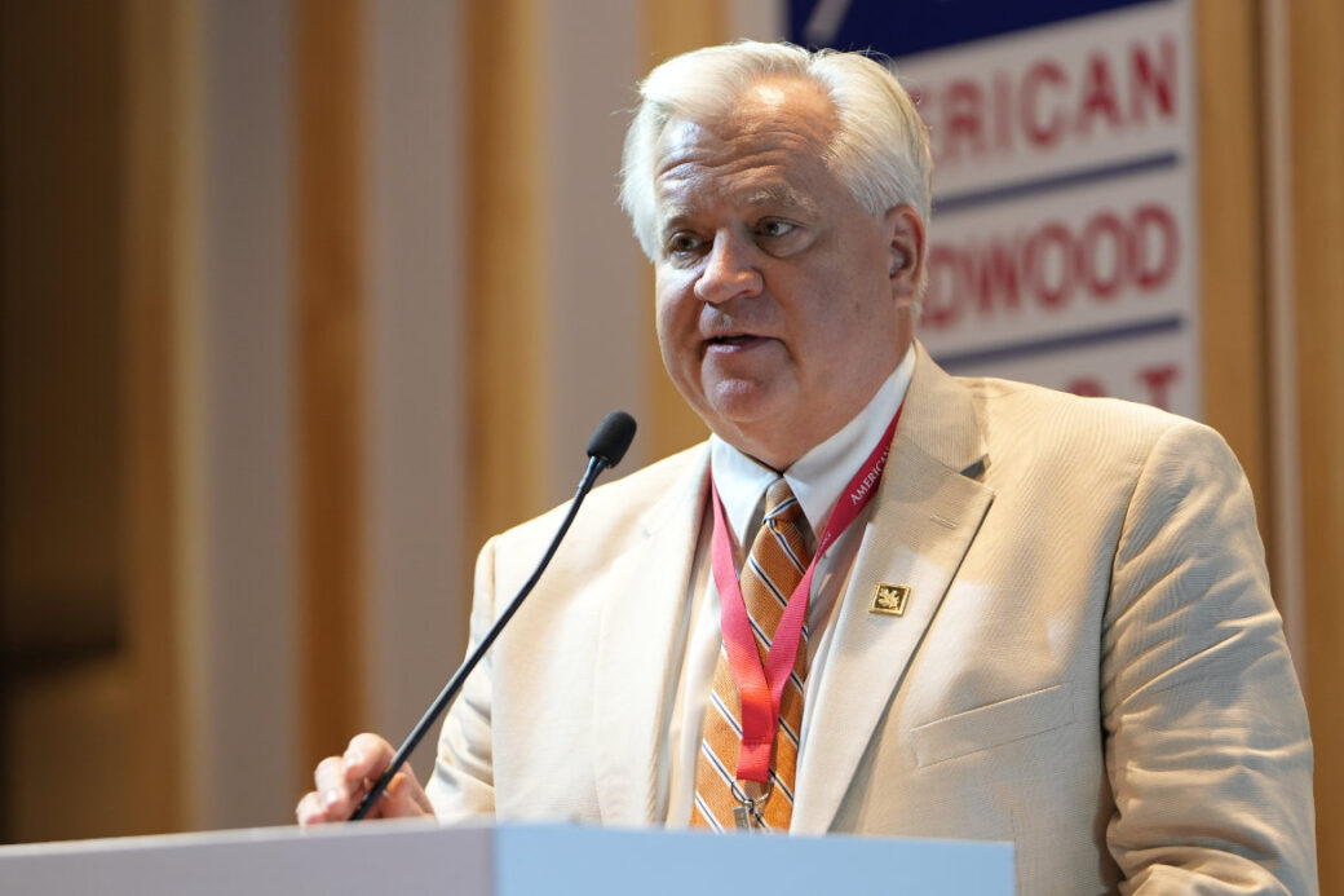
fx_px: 7540
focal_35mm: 202
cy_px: 448
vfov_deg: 6.8
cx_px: 672
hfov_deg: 10.2
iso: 800
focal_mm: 135
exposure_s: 1/200
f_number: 2
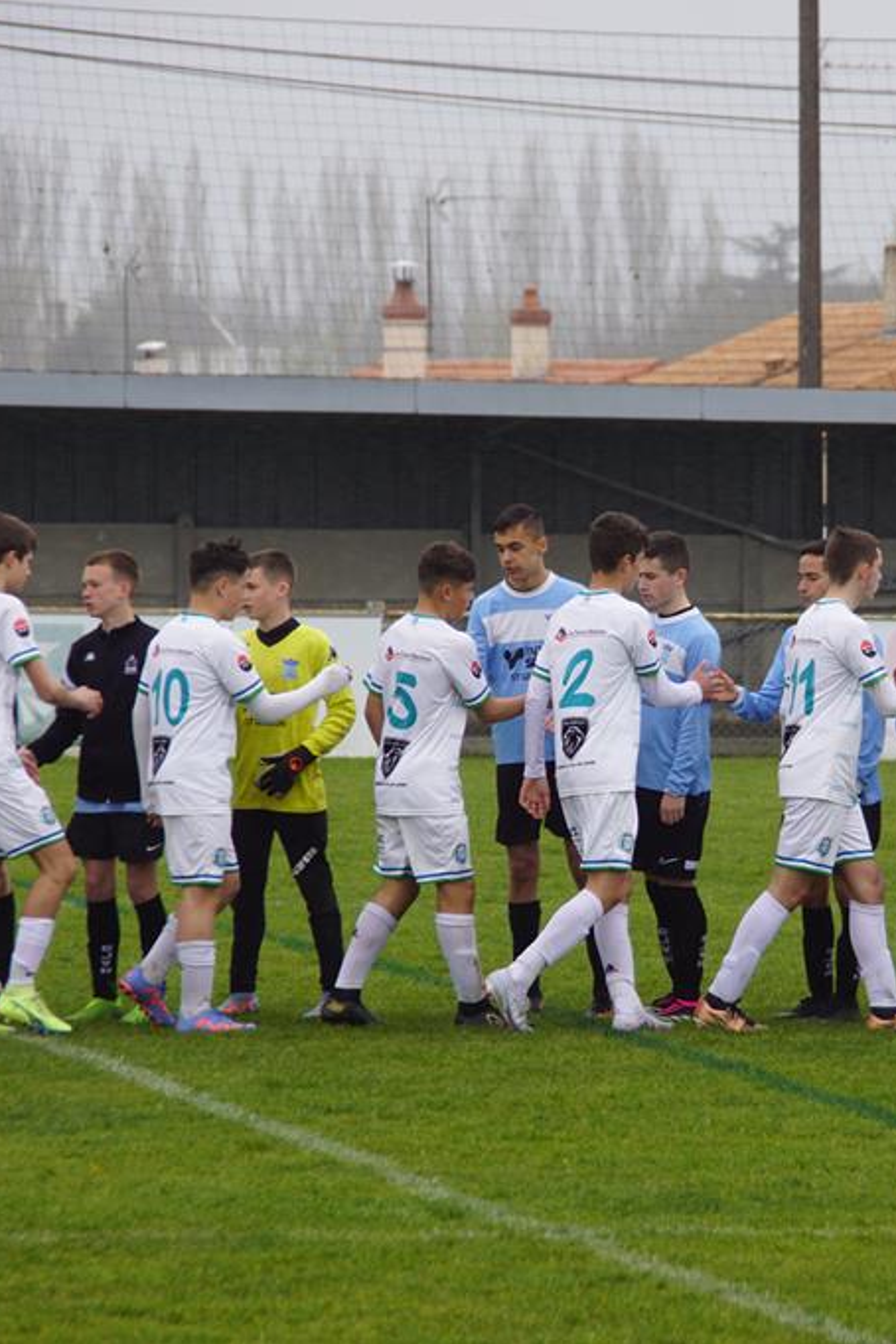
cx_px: 671
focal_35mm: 305
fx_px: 11377
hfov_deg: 4.5
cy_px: 672
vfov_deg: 6.8
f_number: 6.3
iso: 125
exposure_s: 1/250
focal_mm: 135
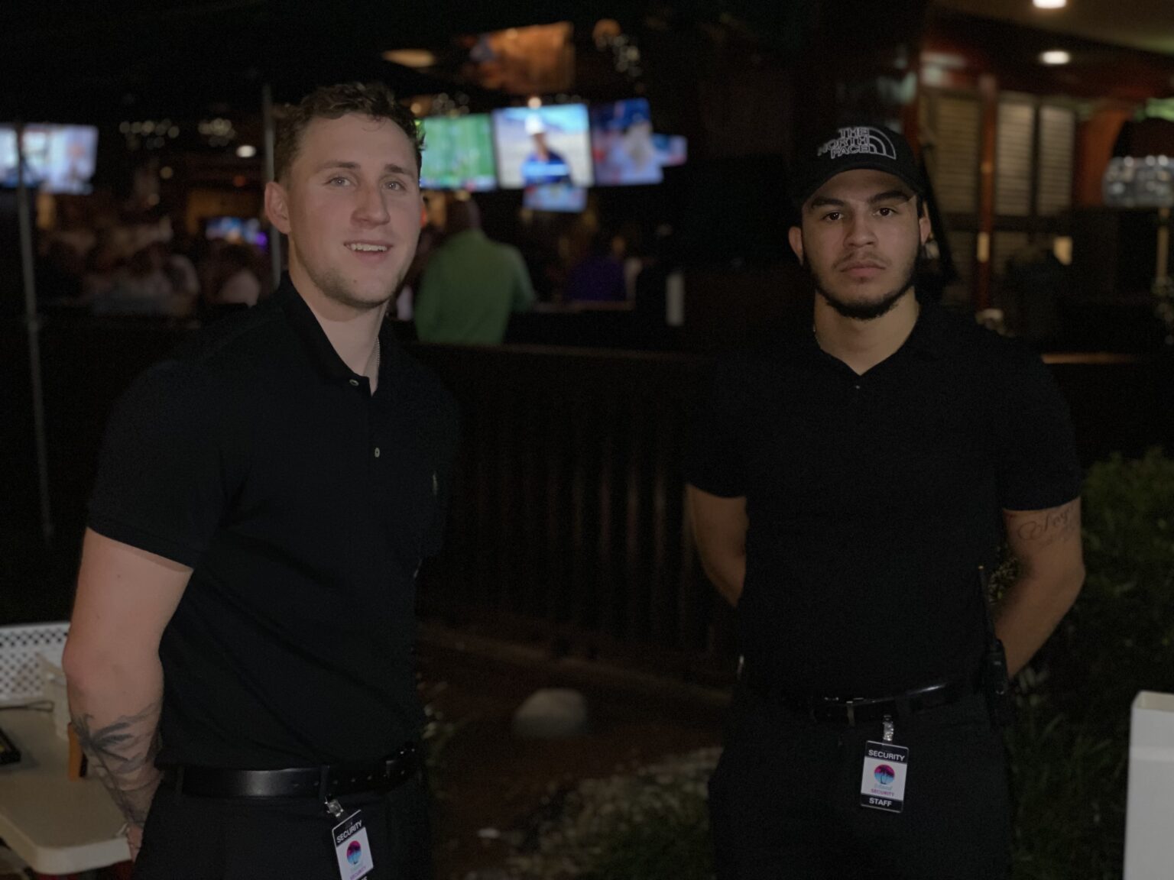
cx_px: 587
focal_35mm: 52
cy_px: 440
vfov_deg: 28.0
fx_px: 1764
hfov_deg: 36.8
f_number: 2
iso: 250
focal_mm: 6
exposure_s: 1/34
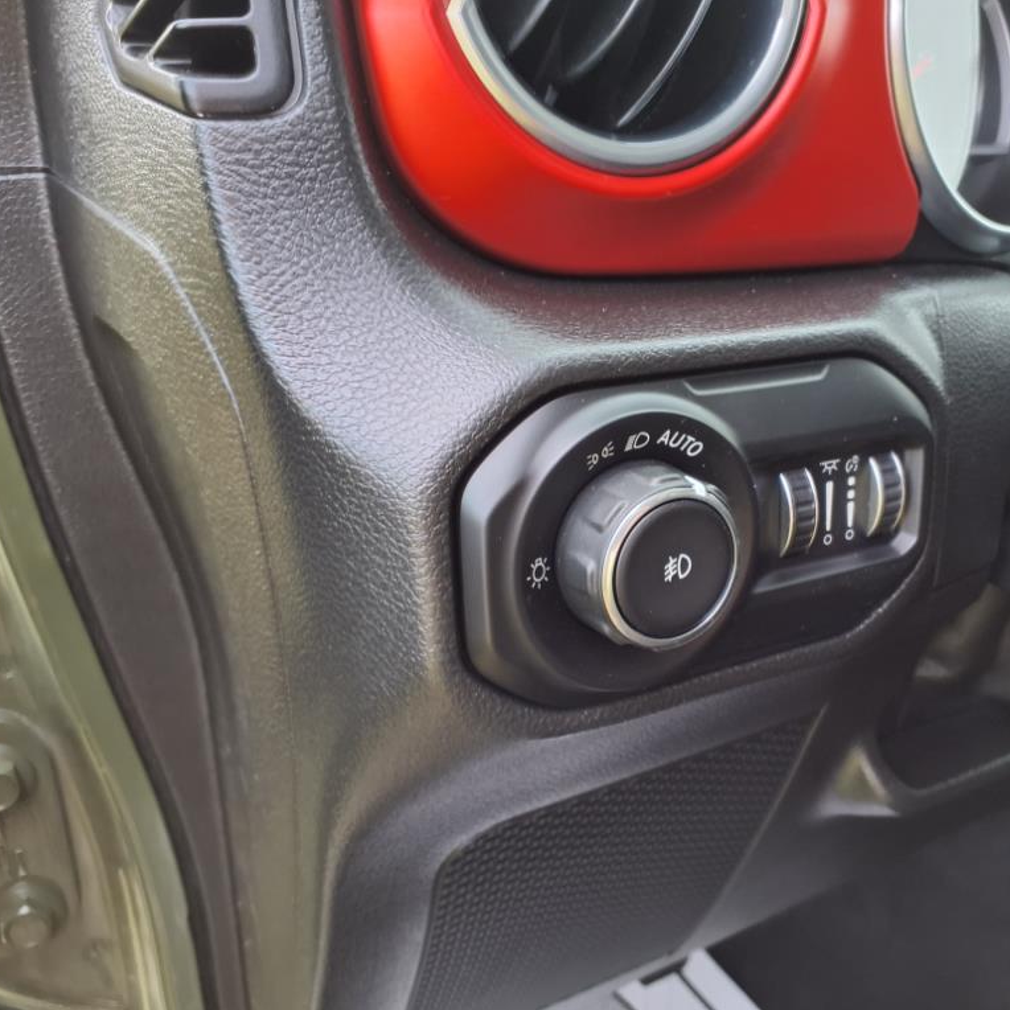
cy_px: 505
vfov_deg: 51.1
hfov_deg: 50.5
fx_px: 1056
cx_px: 641
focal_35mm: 32
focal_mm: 3.58
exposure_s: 1/40
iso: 50
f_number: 1.9
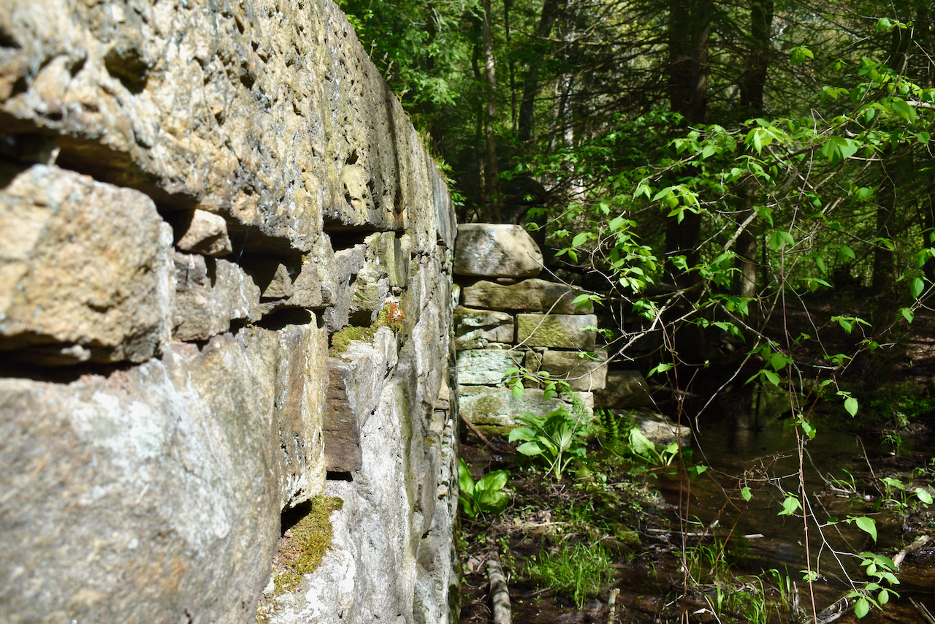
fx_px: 1013
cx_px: 468
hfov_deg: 49.5
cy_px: 312
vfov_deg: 34.2
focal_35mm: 39
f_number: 8
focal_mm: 26
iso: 160
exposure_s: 1/250
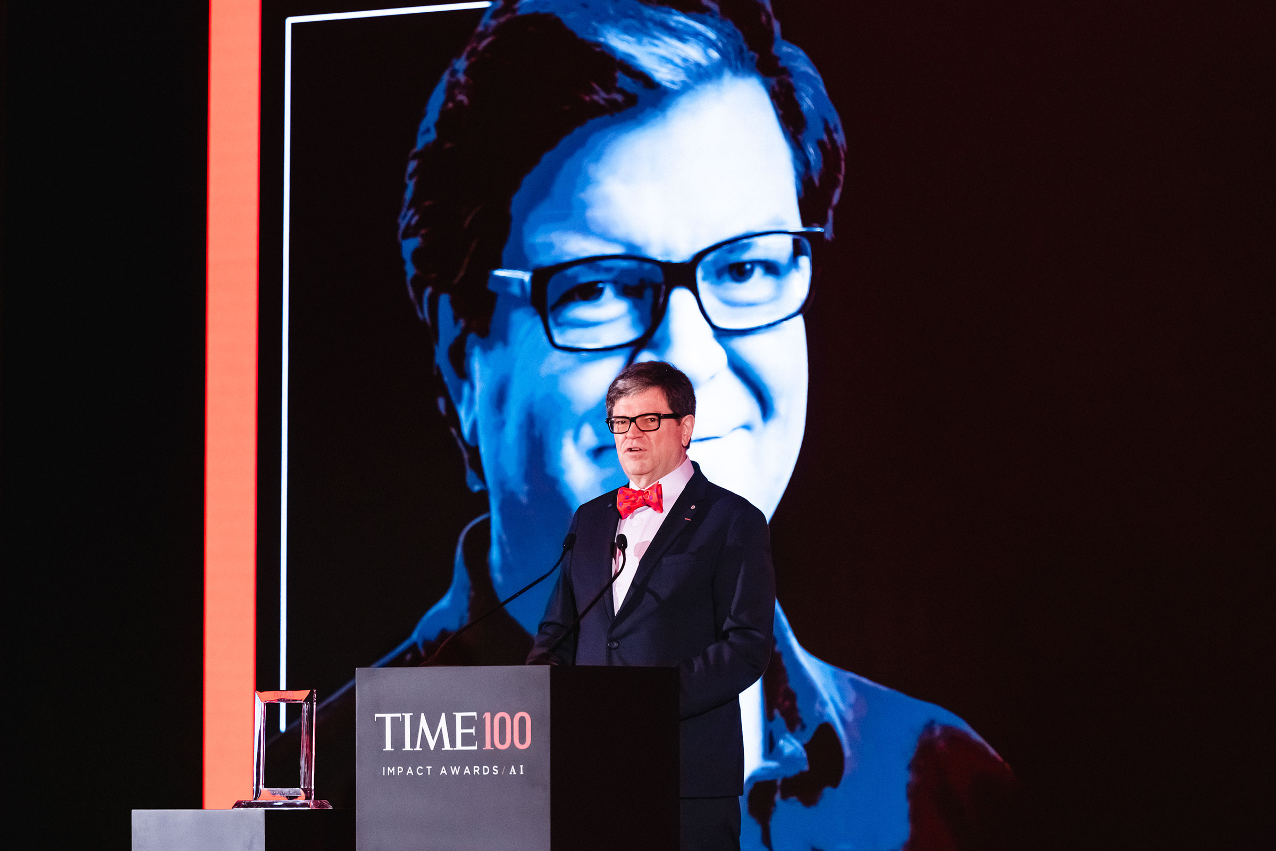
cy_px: 426
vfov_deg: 6.9
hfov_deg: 10.3
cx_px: 638
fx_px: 7088
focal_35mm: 200
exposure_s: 1/200
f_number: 4.5
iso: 1600
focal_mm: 200
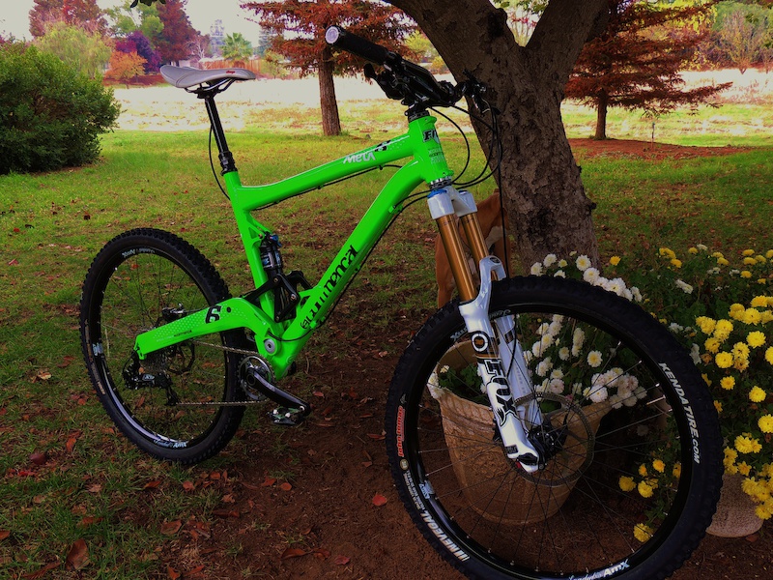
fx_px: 782
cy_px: 290
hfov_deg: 52.6
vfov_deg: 40.7
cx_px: 386
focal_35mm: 35
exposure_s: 1/50
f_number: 3.3
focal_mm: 6.2
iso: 140
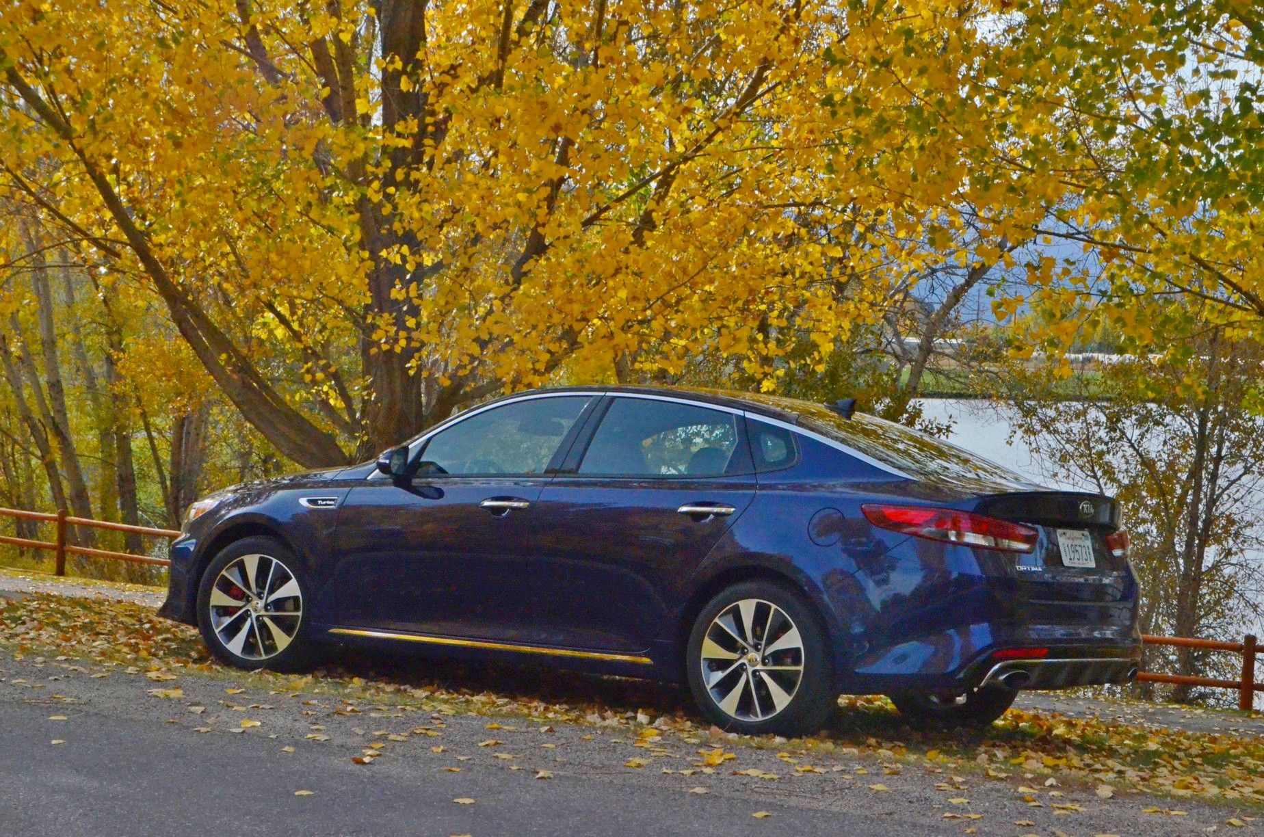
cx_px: 632
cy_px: 418
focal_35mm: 72
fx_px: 2523
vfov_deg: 18.8
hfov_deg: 28.1
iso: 4000
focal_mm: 48
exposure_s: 1/1250
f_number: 18
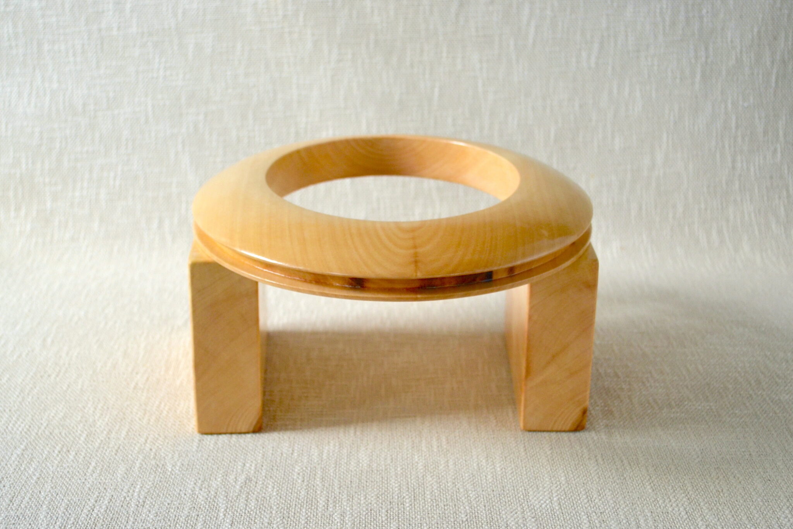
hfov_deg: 53.1
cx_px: 396
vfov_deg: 36.9
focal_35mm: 36
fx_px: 793
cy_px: 264
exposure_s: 1/80
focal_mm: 24
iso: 200
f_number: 4.5
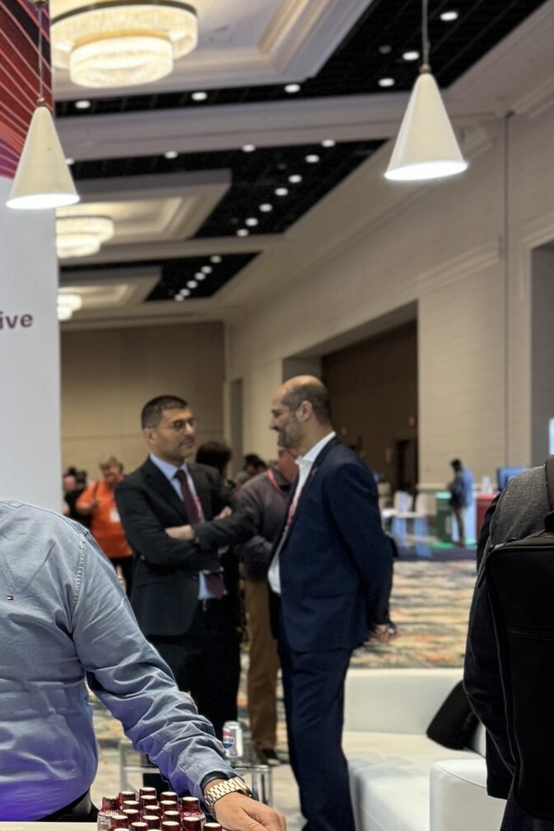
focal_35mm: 63
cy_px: 605
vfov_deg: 31.4
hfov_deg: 19.5
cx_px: -208
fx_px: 1454
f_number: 1.78
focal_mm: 6.76
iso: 200
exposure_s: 1/59
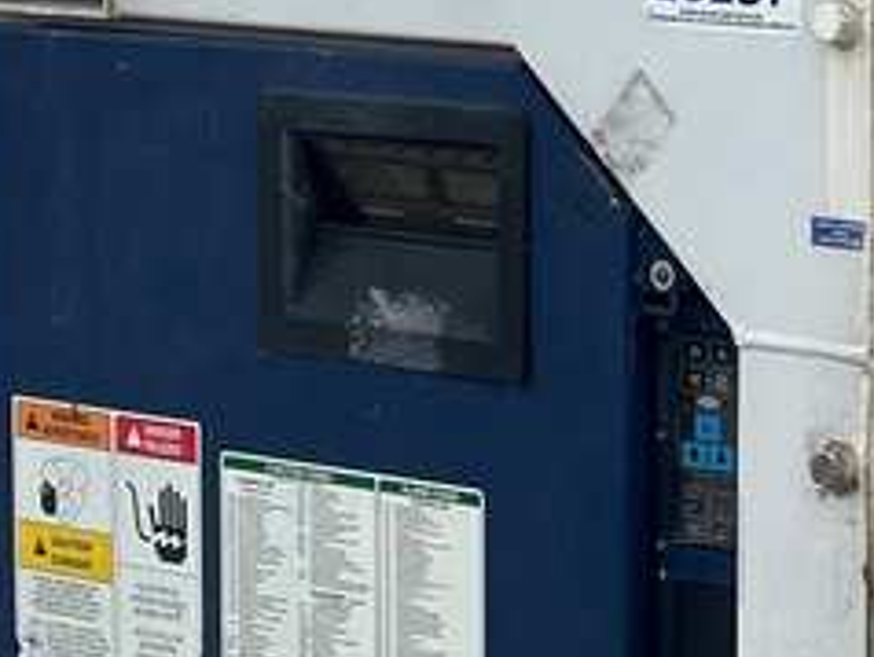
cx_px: 1138
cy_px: 125
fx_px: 3968
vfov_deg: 9.4
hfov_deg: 12.2
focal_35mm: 157
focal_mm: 5.1
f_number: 1.6
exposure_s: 1/2632
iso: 50
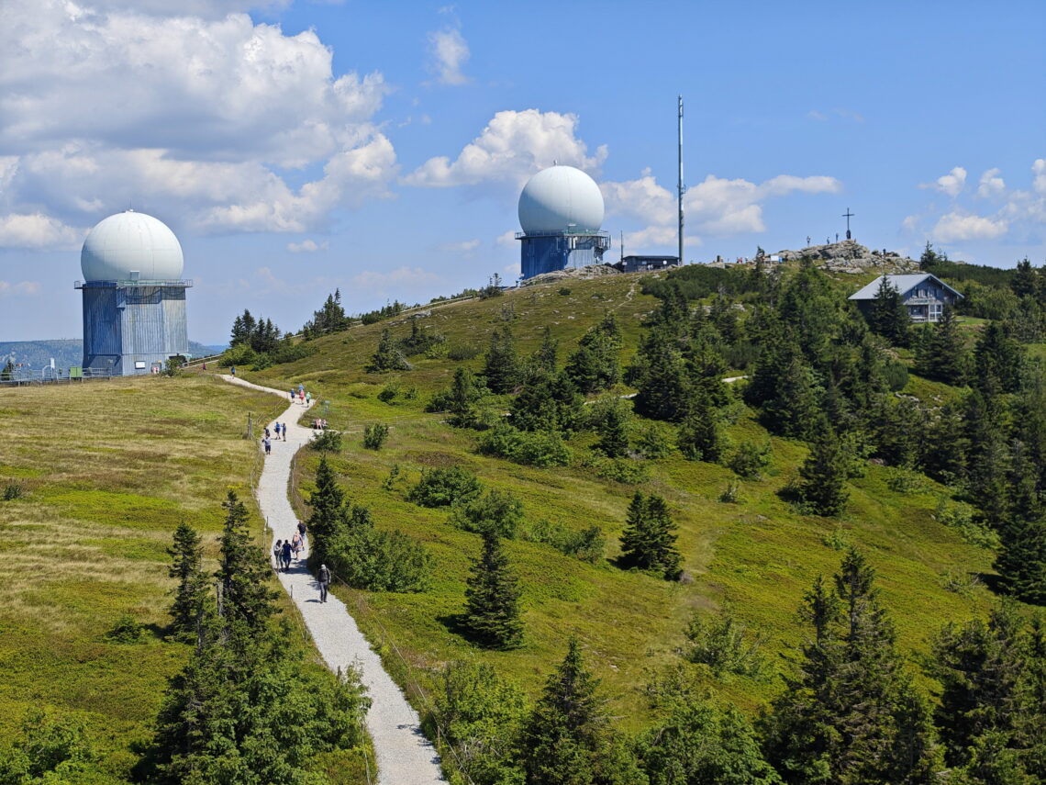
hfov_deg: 41.2
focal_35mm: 46
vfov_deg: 31.5
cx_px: 523
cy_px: 392
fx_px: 1390
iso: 51
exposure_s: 1/2056
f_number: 2
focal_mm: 8.72
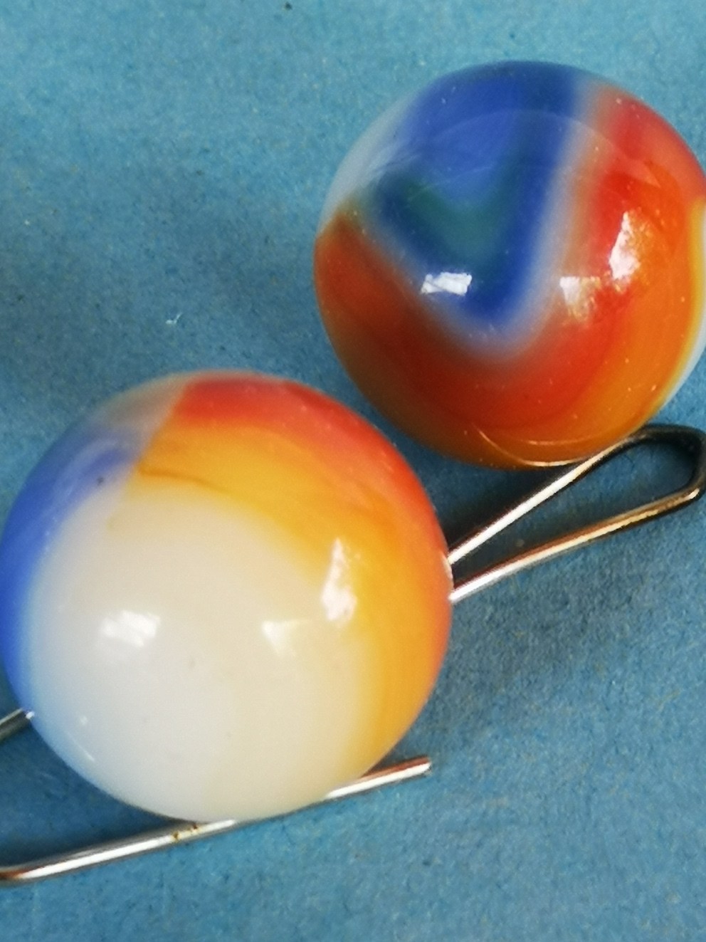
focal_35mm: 135
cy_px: 471
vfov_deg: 14.6
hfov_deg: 11.0
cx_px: 353
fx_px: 3672
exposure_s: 1/100
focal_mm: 5.58
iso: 50
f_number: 1.8
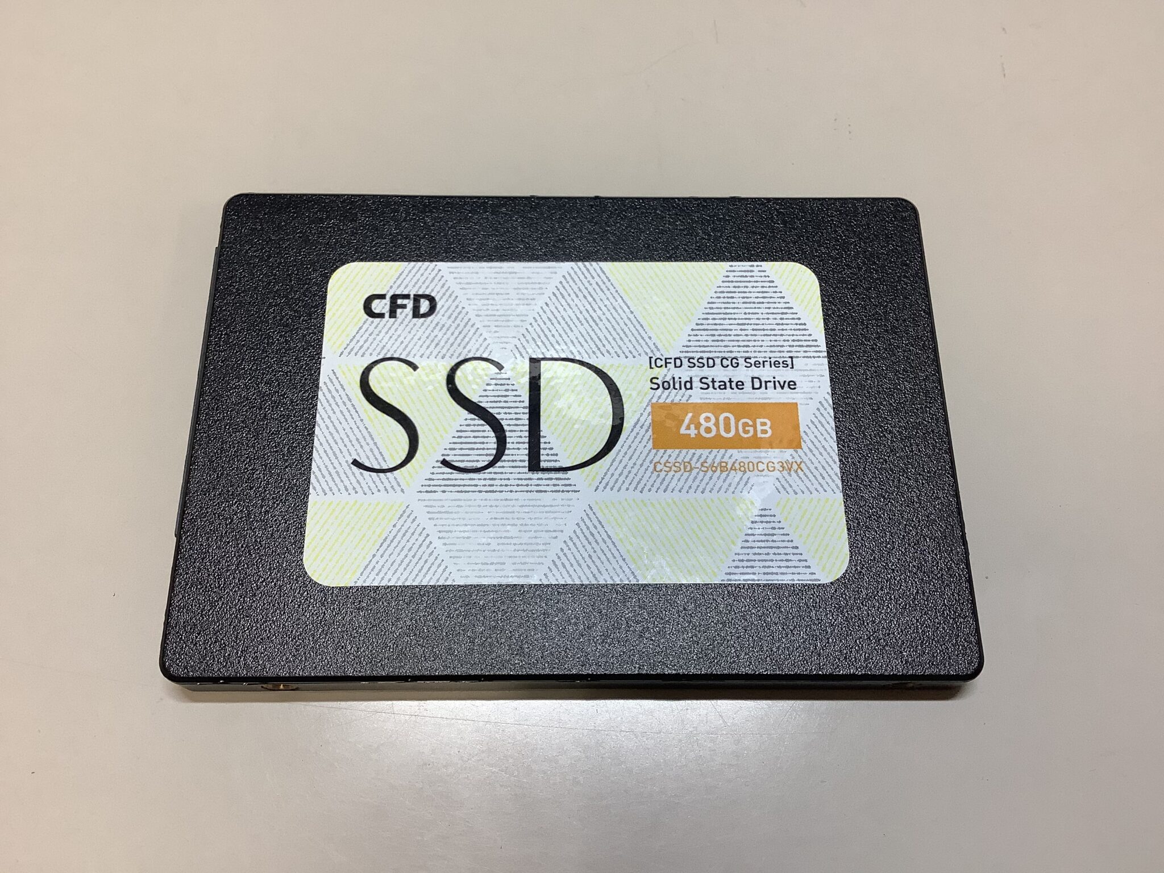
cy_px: 436
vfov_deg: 45.4
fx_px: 1042
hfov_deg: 58.4
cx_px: 582
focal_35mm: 31
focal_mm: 3.3
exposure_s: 1/100
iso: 64
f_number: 2.4
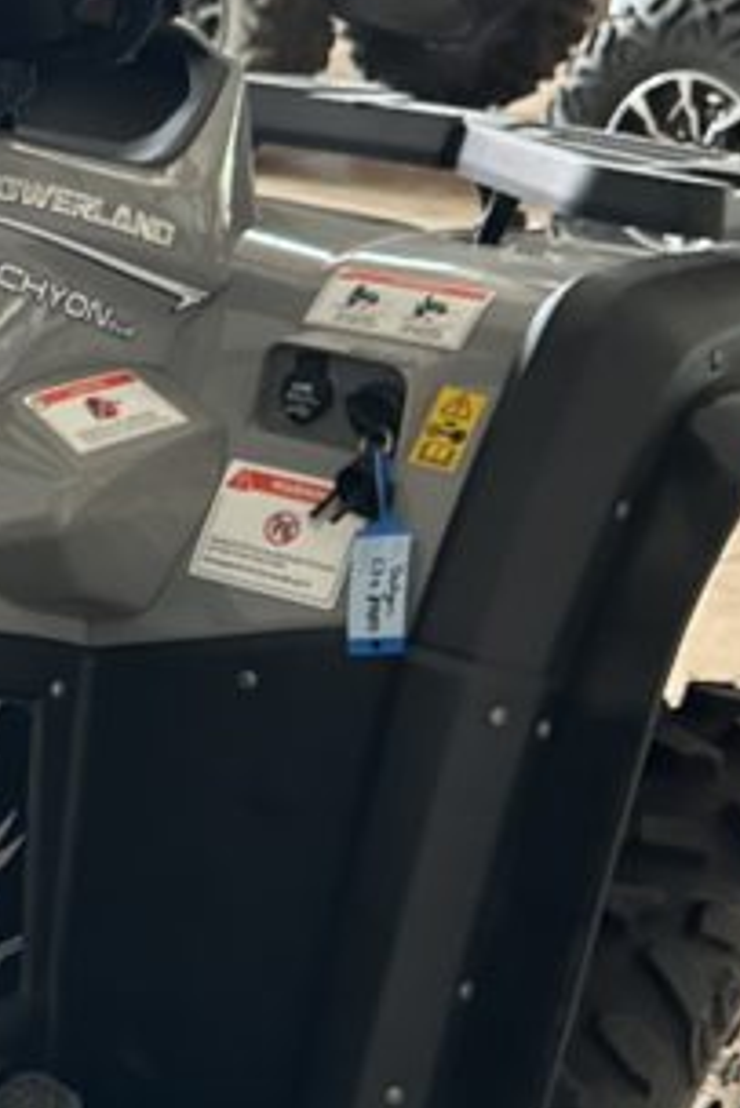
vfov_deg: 24.0
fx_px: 2587
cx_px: -554
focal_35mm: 84
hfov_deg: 14.5
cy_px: 787
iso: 640
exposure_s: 1/60
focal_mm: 6.86
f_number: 1.78
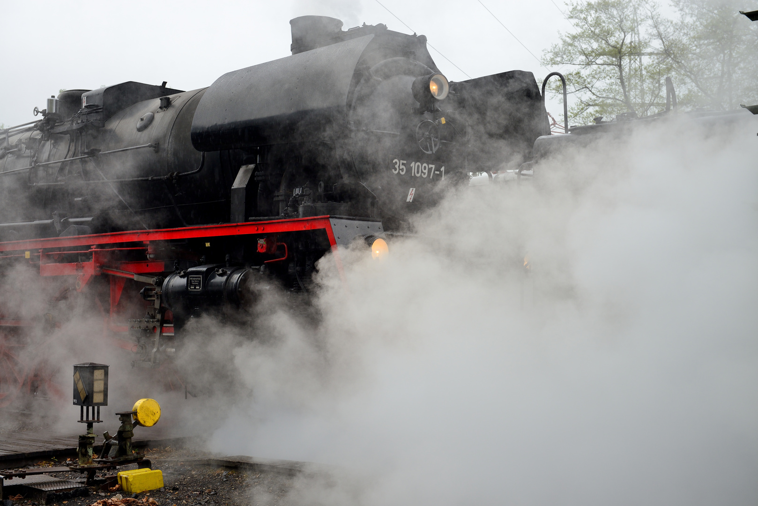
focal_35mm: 58
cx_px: 379
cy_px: 253
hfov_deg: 34.5
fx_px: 1222
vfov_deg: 23.4
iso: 200
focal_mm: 58
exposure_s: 1/125
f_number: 8
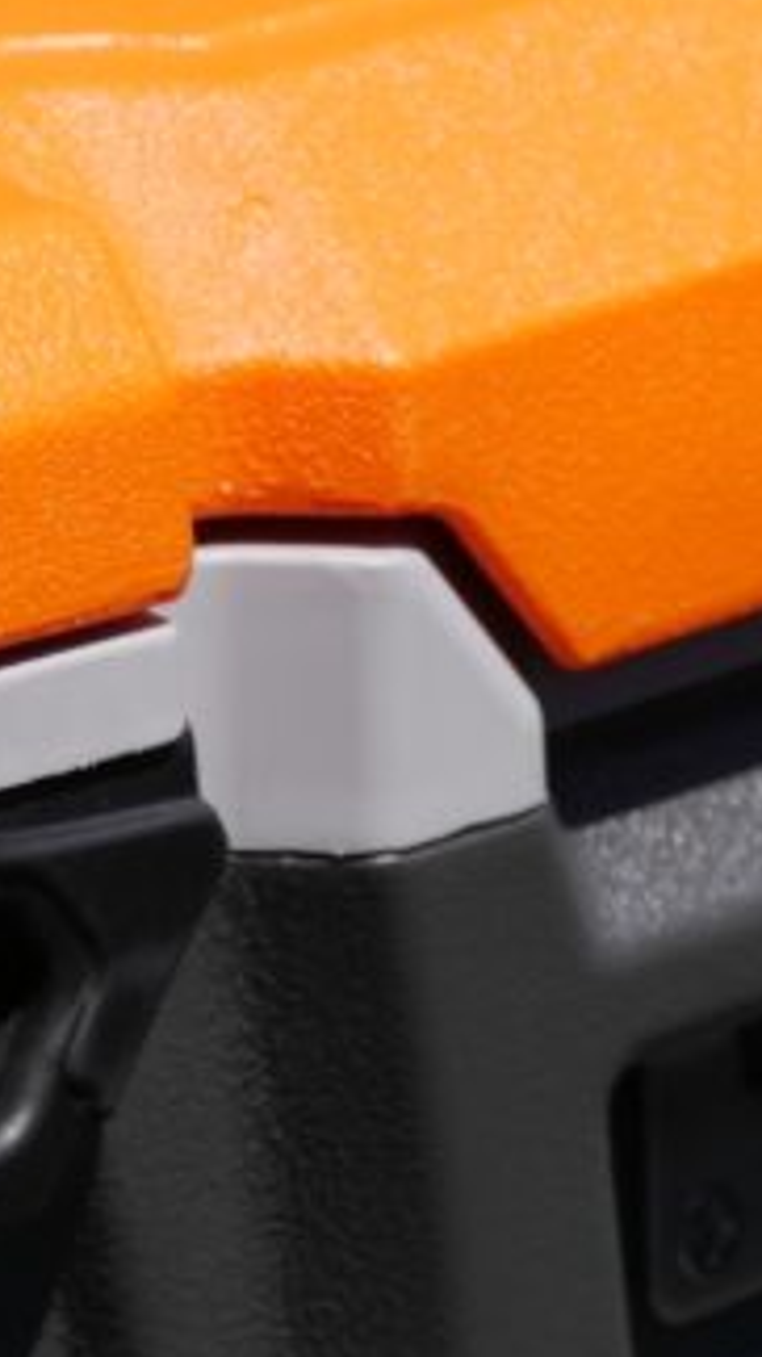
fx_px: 12945
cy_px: 892
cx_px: -310
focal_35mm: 360
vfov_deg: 6.0
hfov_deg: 3.4
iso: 200
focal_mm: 77
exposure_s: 1/640
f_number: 7.1
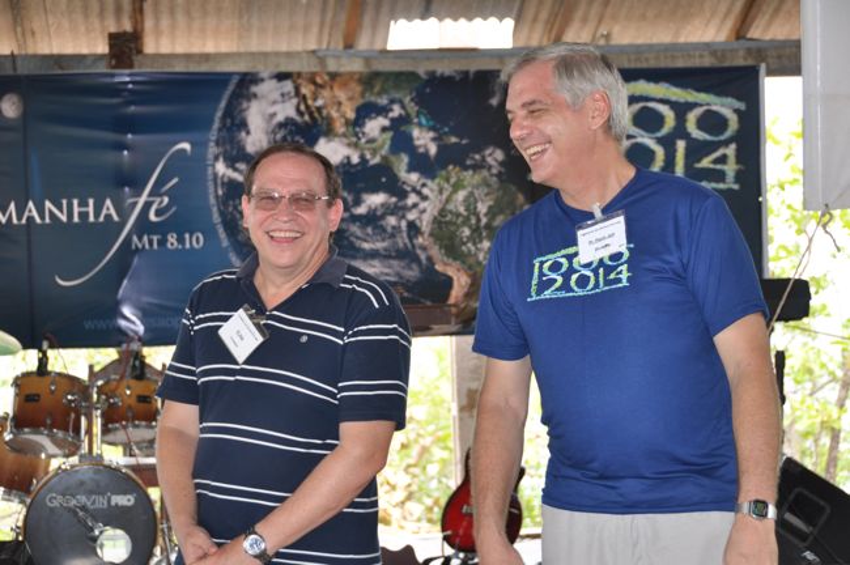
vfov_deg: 17.5
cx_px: 425
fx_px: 1840
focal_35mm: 78
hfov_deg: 26.0
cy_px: 282
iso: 200
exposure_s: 1/100
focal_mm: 52
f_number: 4.8
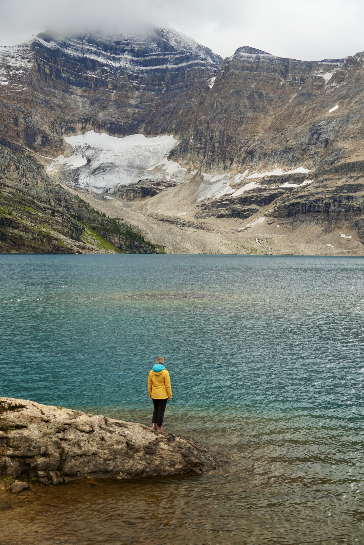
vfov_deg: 38.9
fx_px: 773
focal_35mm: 51
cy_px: 272
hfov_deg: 26.5
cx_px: 182
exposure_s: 1/80
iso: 100
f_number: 5.6
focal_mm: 34
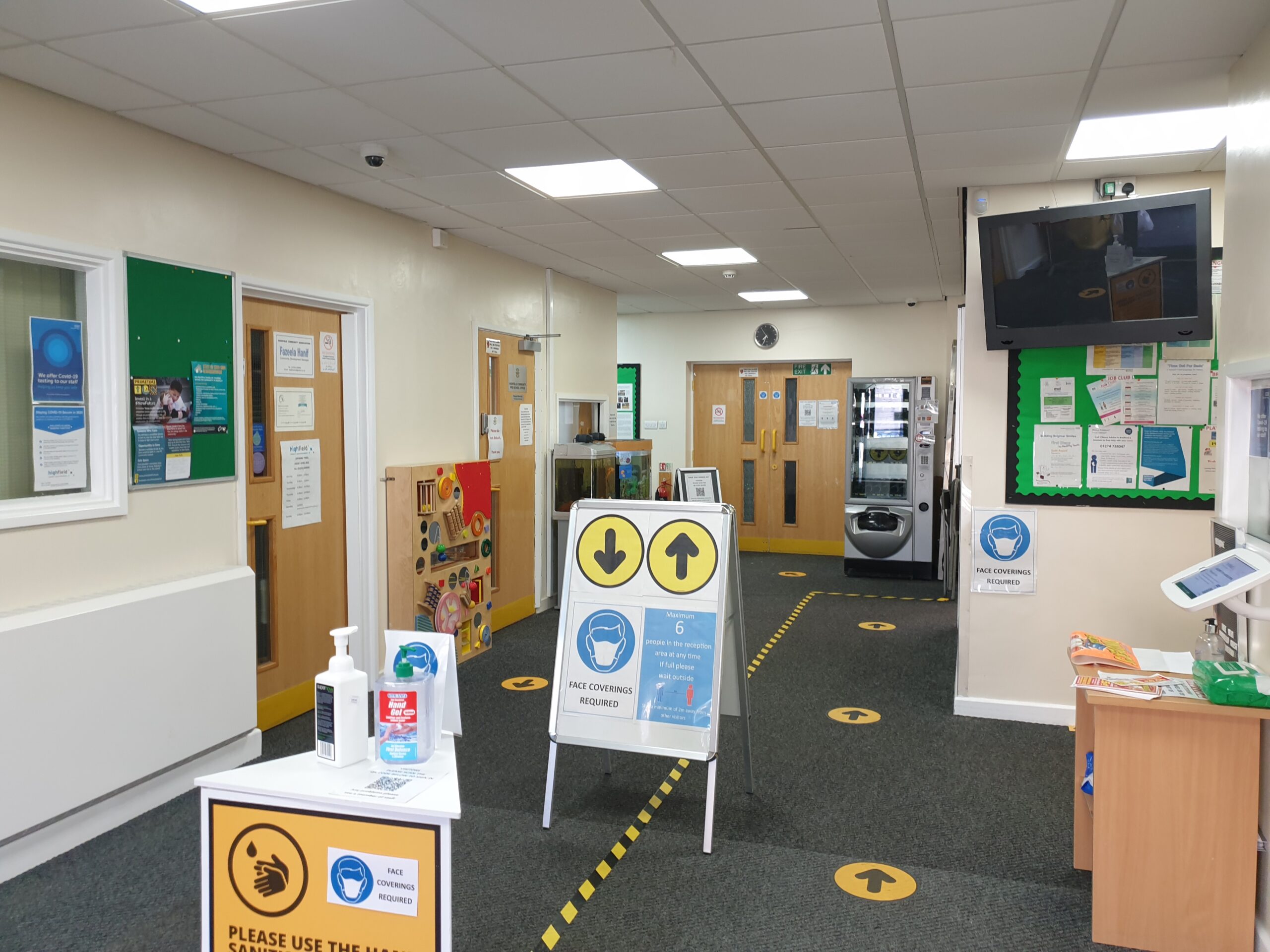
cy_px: 476
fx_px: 954
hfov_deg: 67.3
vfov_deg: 53.1
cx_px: 635
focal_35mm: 26
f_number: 1.5
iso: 80
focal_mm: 4.3
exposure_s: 1/50
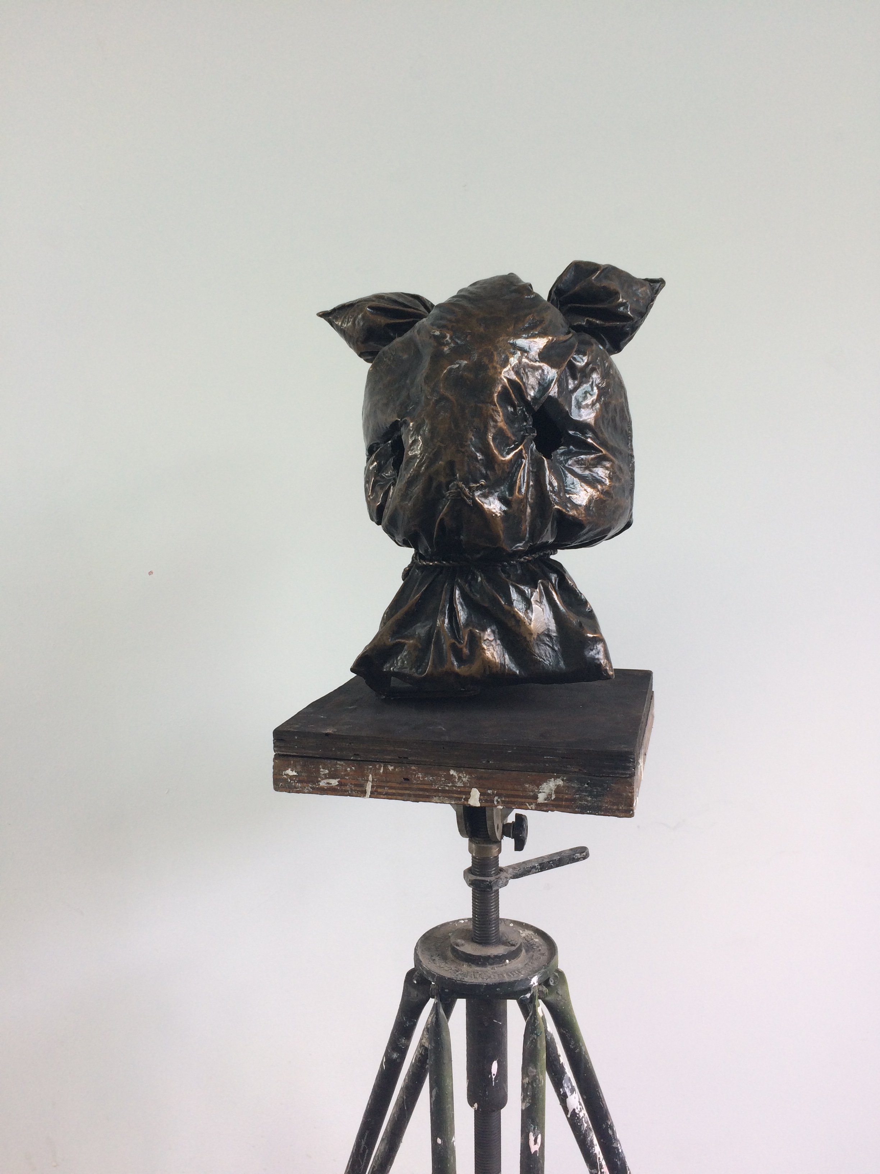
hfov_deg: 48.2
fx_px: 983
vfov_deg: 61.7
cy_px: 587
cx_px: 440
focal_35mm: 29
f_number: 2.2
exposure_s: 1/33
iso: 40
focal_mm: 4.15
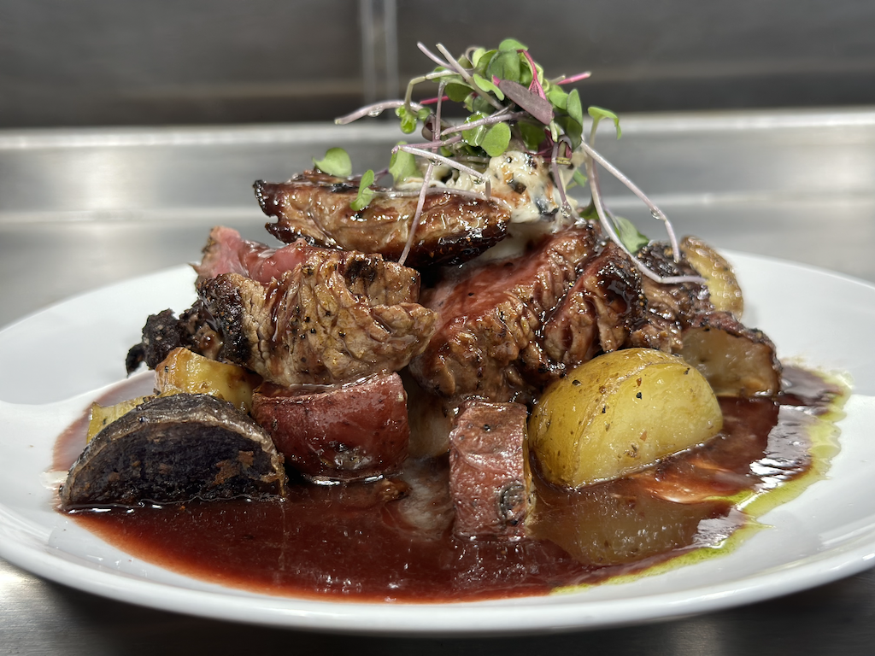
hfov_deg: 39.7
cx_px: 438
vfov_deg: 30.3
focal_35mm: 48
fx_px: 1213
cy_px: 328
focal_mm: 6.86
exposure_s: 1/60
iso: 125
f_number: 1.78
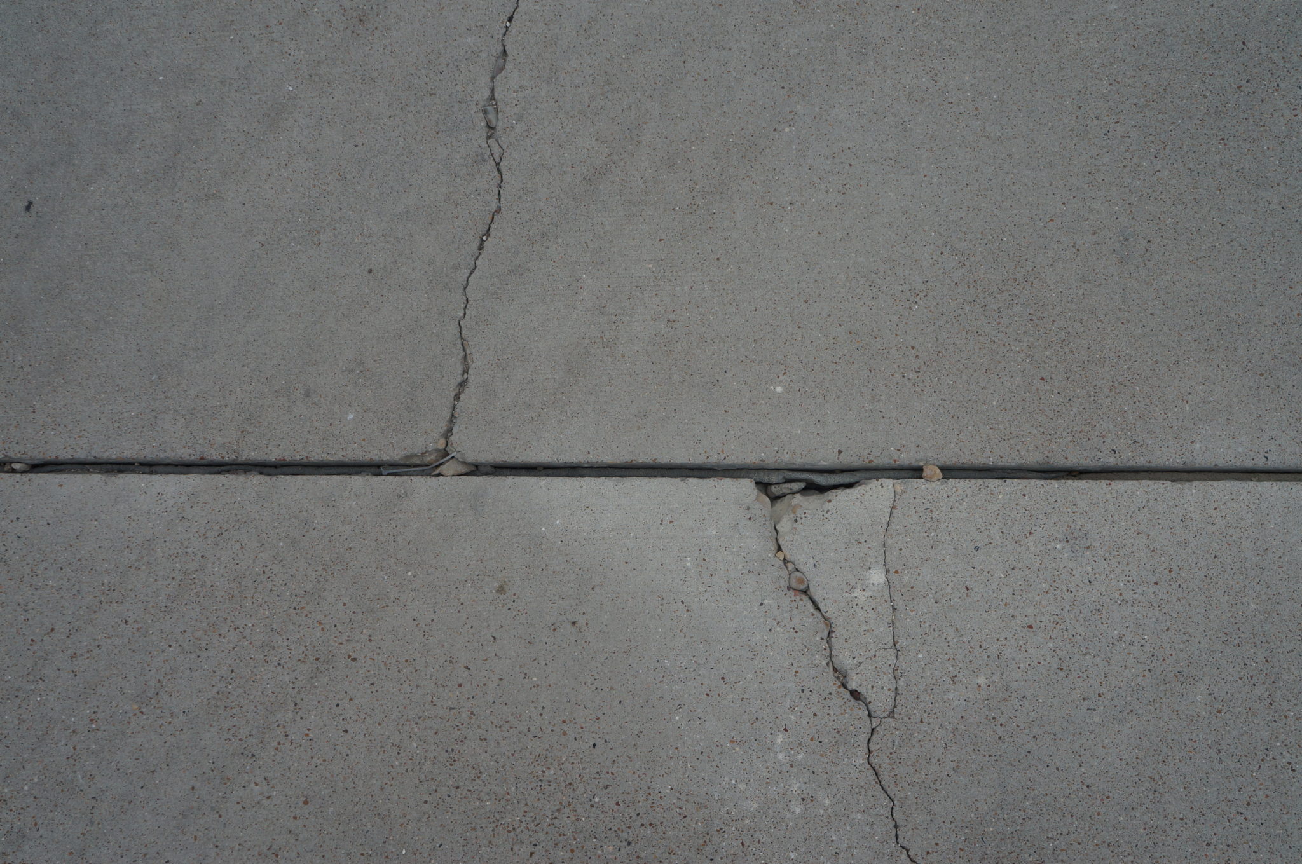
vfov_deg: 35.4
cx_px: 651
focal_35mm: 38
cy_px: 432
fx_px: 1354
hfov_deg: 51.3
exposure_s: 1/250
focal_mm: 25
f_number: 8
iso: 200
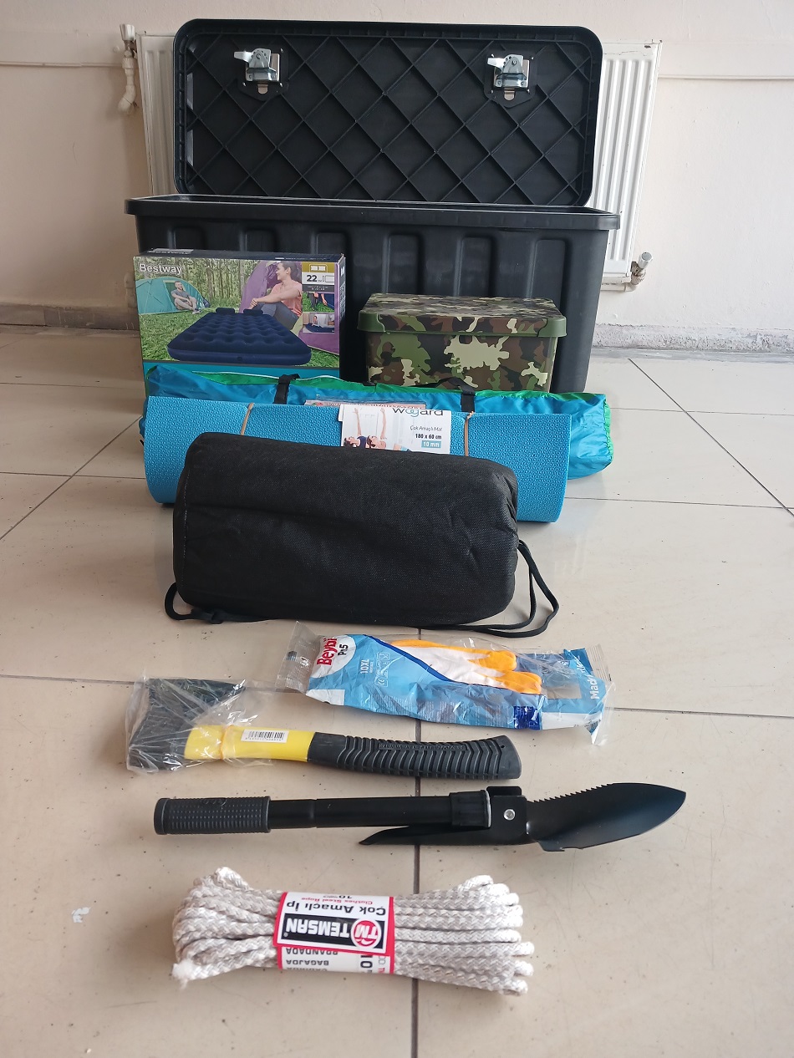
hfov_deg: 51.4
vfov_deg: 65.3
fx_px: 825
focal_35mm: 27
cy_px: 529
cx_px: 397
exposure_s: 1/50
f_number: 1.8
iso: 64
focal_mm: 4
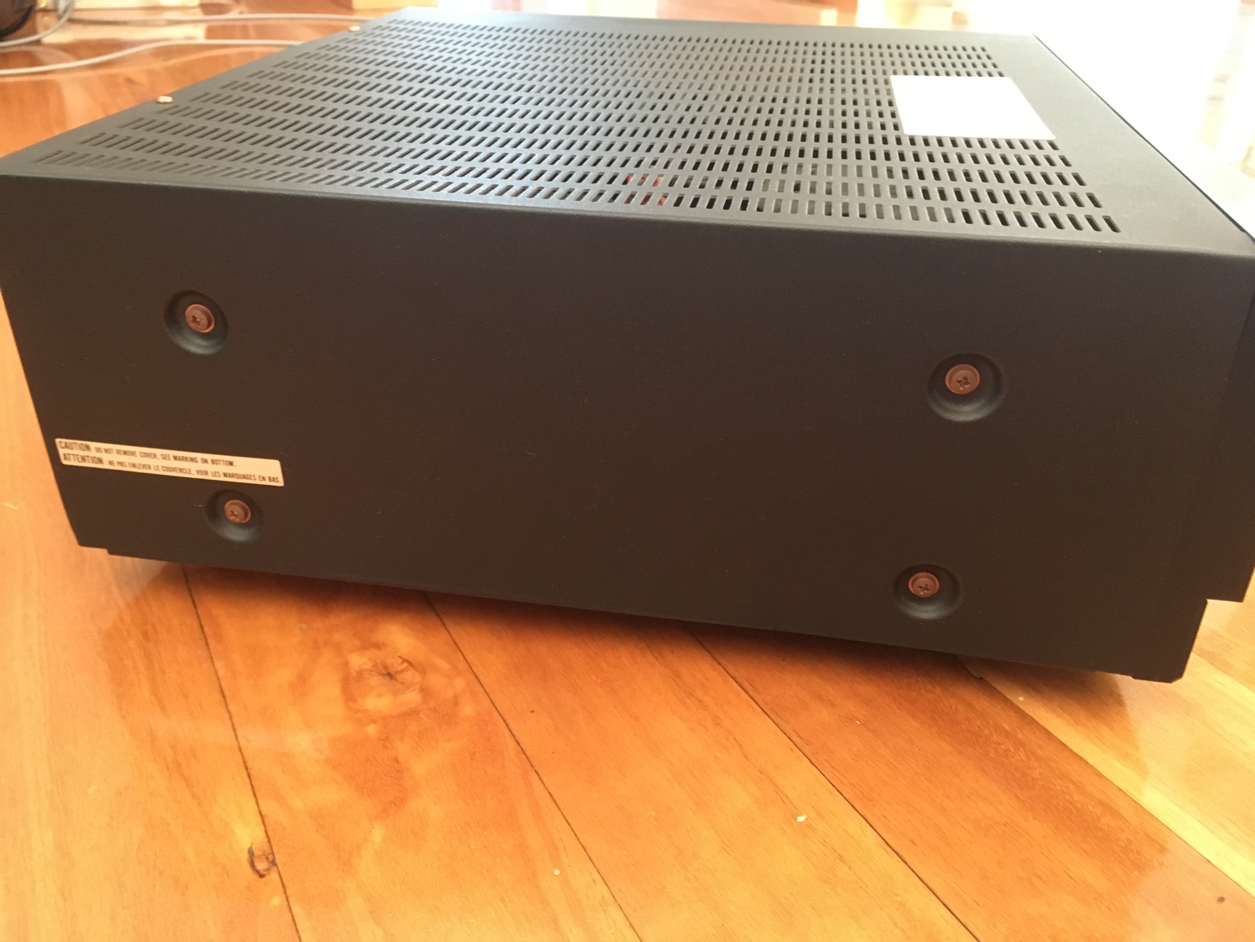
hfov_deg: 61.7
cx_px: 628
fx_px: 1051
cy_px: 471
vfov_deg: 48.2
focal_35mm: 29
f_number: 2.2
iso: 400
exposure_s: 1/17
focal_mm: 4.15
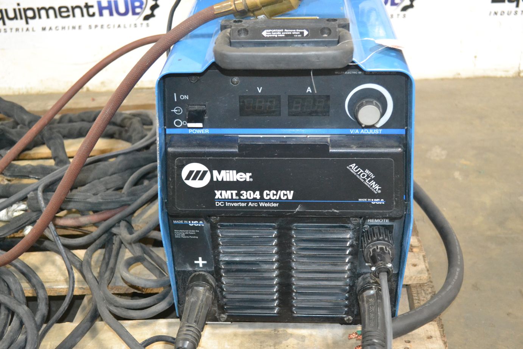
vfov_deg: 30.8
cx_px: 262
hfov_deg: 45.0
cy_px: 174
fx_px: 632
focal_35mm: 44
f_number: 4.5
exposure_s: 1/60
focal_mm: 29
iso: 3200
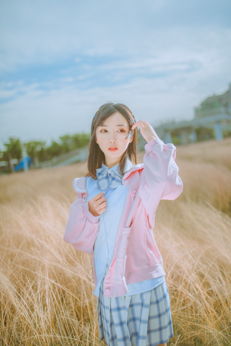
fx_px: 337
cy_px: 173
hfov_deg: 37.9
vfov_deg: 54.4
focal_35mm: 35
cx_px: 116
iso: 64
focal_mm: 35
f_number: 1.4
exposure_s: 1/5000
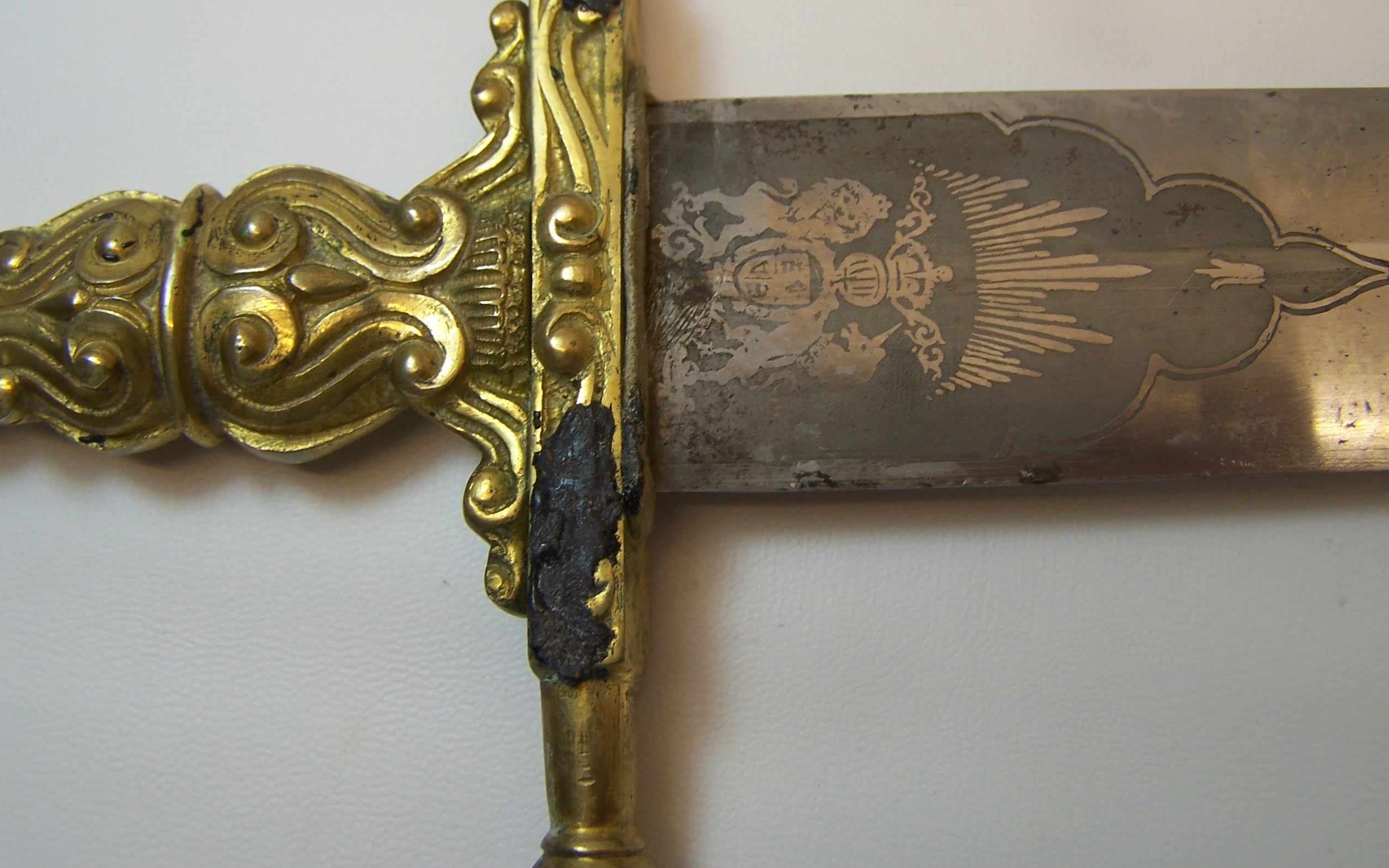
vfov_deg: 31.2
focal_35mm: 41
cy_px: 348
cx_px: 700
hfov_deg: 48.2
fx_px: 1552
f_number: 2.8
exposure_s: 1/60
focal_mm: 6.3
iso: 80
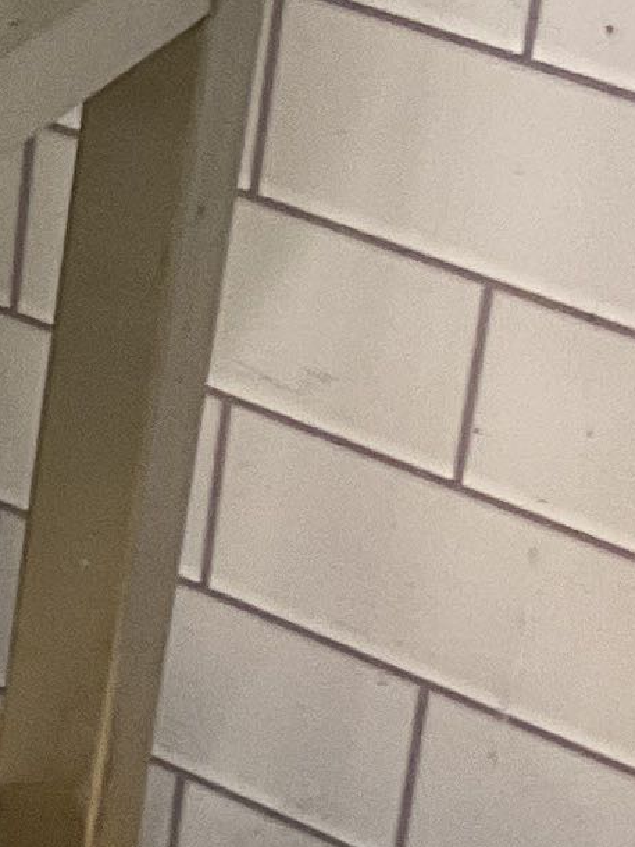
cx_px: -1148
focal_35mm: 192
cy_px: 196
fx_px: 4694
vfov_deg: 10.3
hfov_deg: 7.1
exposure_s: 1/50
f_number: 1.8
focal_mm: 3
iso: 100
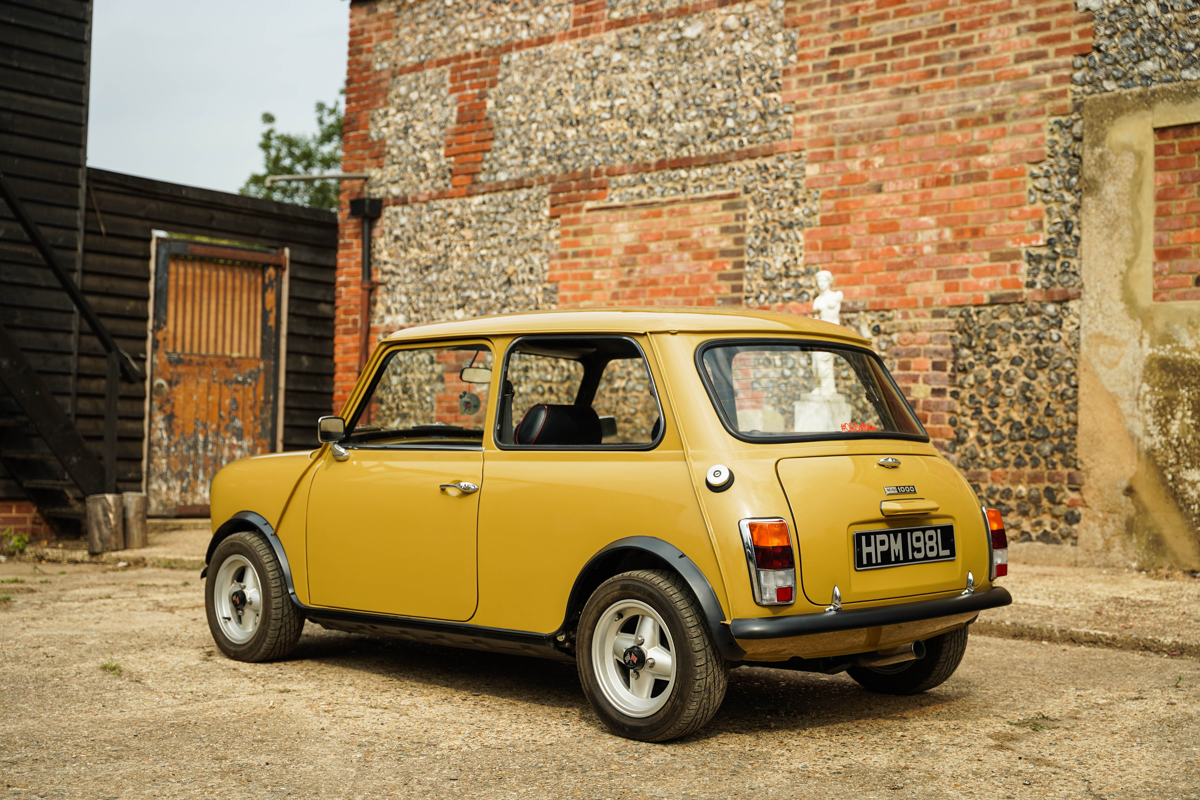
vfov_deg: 28.7
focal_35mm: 47
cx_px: 600
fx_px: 1563
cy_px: 400
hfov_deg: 42.0
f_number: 3.2
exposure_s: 1/800
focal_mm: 46.9
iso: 125
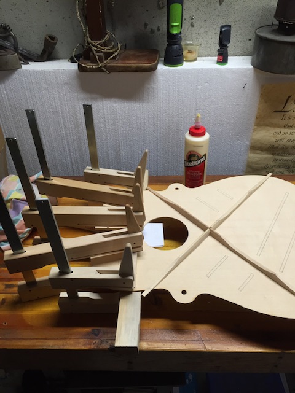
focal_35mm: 29
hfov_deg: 48.2
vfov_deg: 61.7
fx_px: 330
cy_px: 196
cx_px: 148
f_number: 2.2
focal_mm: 4.15
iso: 32
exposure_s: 1/30
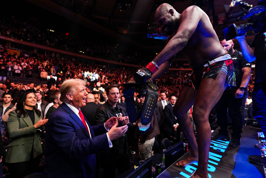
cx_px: 133
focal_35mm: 19
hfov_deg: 86.9
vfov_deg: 64.6
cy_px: 89
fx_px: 140
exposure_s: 1/320
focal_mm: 19
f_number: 2.8
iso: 1600
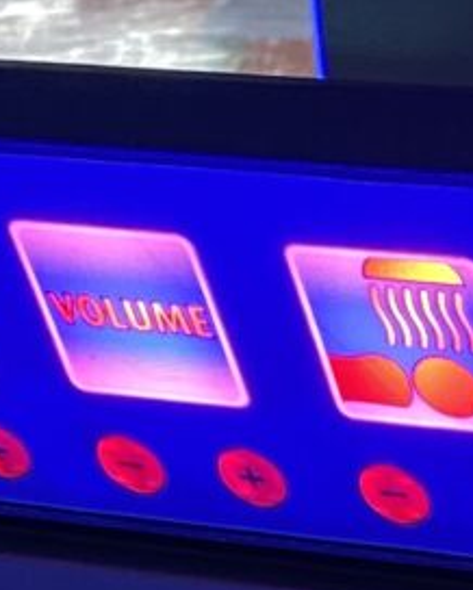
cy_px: 811
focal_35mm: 191
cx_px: 590
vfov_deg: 9.9
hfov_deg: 8.0
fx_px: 3339
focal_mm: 4.25
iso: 160
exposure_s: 1/60
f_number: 1.8
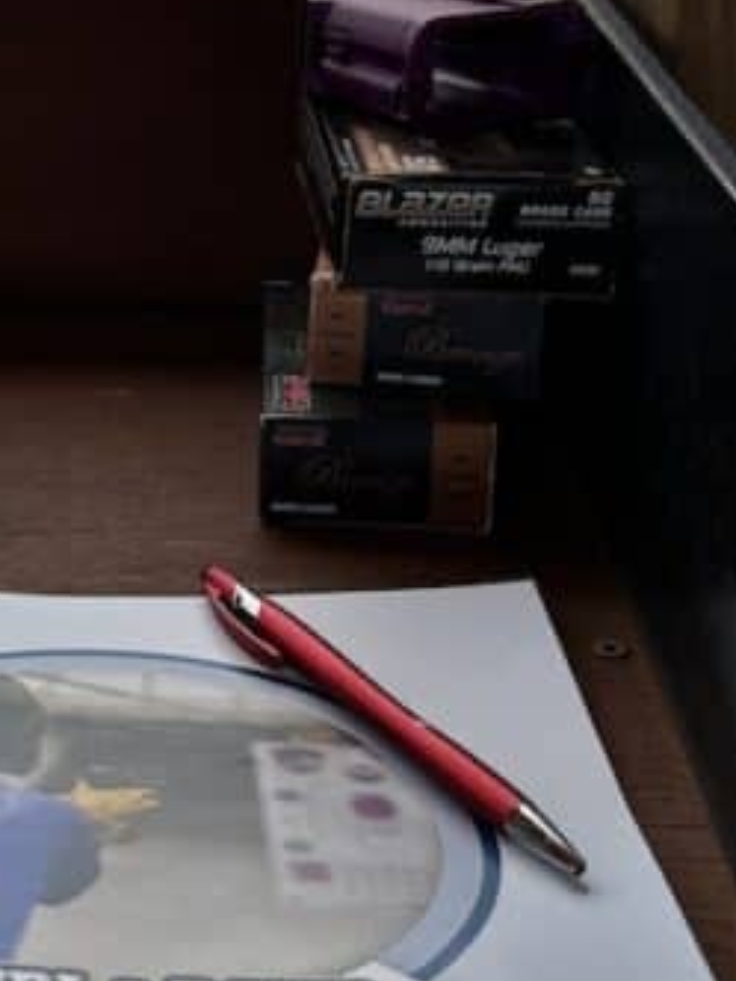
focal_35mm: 74
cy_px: 304
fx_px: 2098
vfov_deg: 26.1
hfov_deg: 18.4
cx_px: -236
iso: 80
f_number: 1.78
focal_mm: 6.76
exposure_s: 1/3096
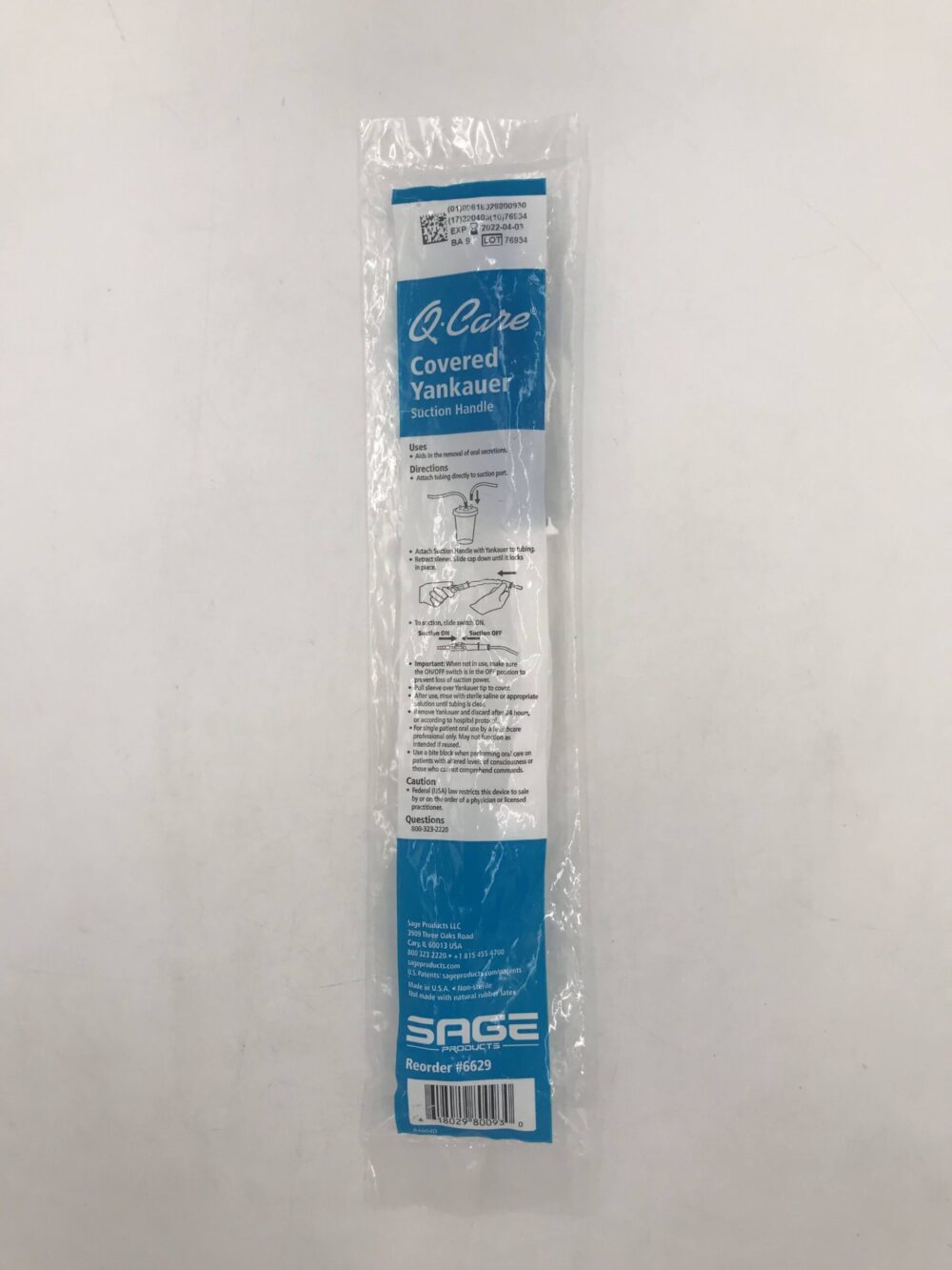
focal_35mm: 28
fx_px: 1027
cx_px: 476
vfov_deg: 63.4
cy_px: 635
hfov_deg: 49.8
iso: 25
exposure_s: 1/120
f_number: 1.8
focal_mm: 3.99
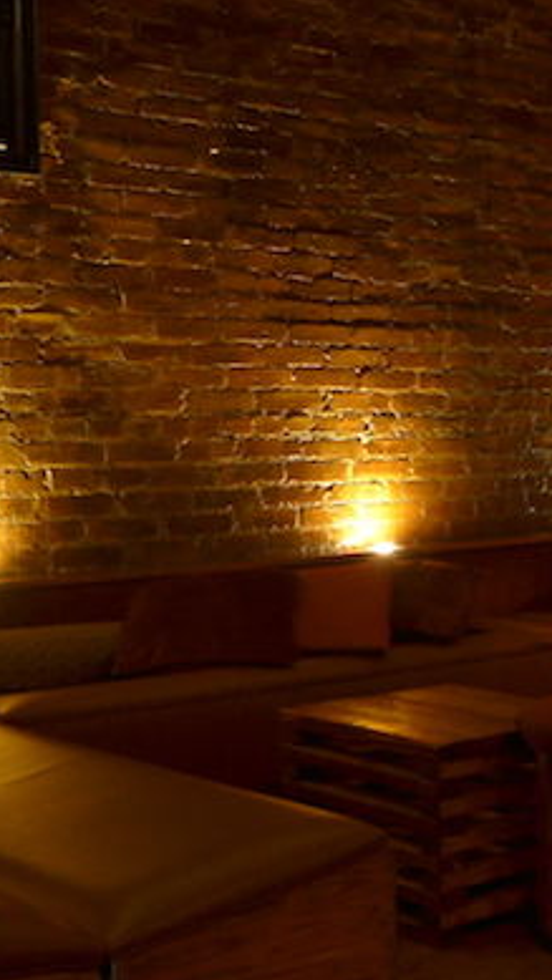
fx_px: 1612
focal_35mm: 62
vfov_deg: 33.8
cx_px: 1018
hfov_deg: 16.1
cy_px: 441
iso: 250
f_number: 1.4
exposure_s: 1/8
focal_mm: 4.7
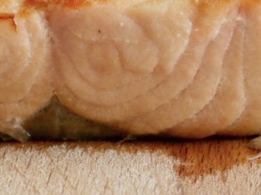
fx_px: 1816
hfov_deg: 8.2
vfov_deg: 6.1
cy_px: -2
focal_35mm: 241
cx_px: 205
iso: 200
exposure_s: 1/10
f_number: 5.6
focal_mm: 43
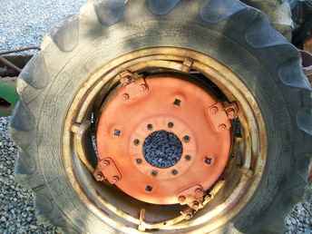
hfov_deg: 51.4
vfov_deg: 39.7
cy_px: 117
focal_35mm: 36
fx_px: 324
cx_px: 156
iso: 128
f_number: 2.7
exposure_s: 1/60
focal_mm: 6
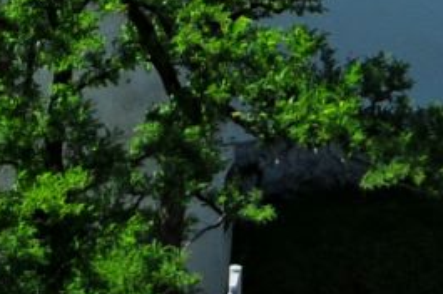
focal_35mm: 294
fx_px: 3613
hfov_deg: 7.0
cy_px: -558
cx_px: -75
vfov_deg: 4.5
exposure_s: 1/1600
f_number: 3.8
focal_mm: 26
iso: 200
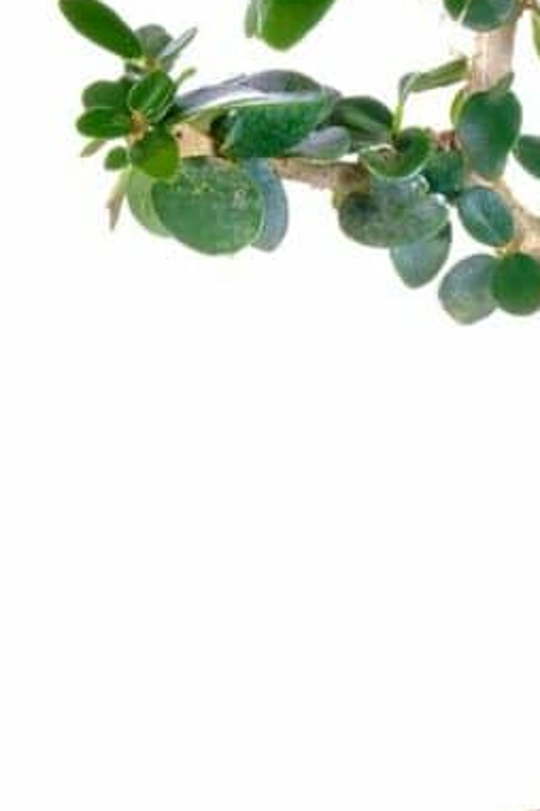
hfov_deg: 4.1
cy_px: 345
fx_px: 7582
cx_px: 694
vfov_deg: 6.1
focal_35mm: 337
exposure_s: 1/15
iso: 800
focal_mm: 71.1
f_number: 13
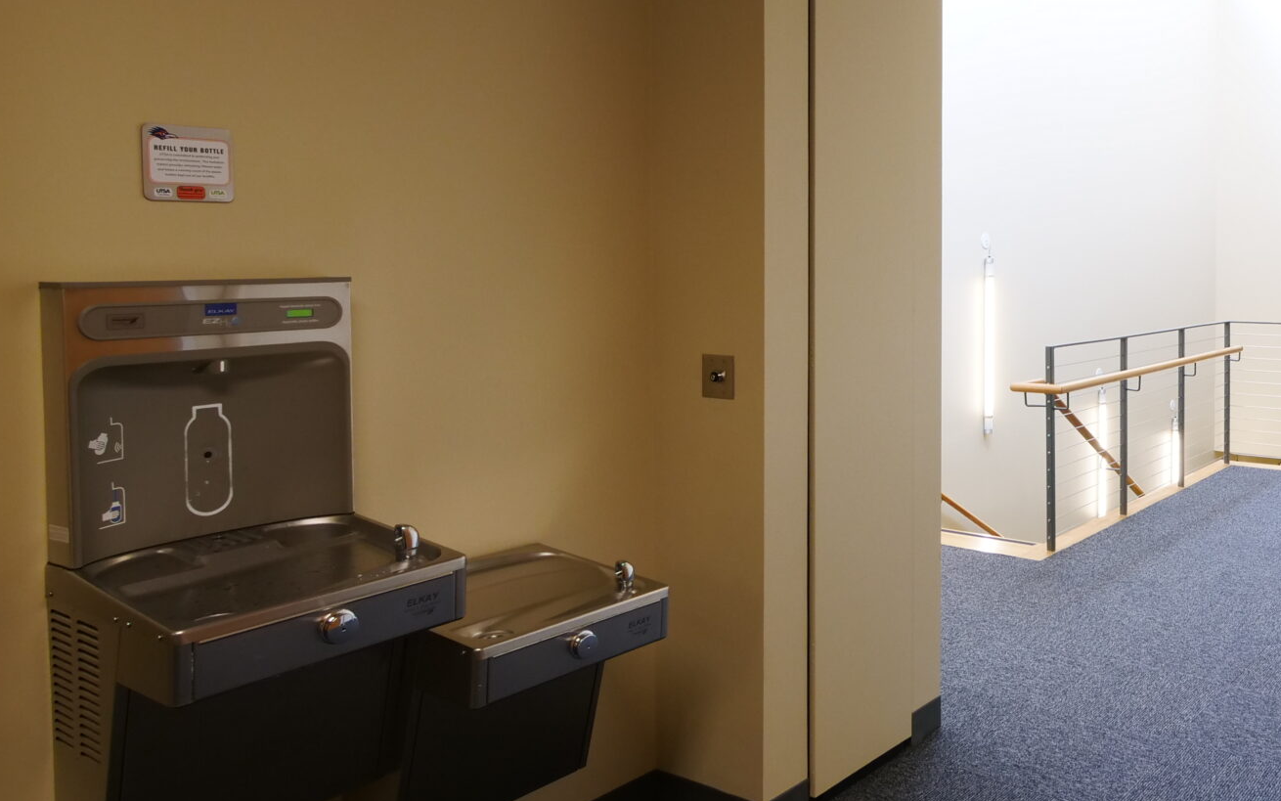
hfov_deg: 58.9
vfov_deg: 42.6
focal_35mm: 29
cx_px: 1051
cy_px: 273
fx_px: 1013
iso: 320
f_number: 5
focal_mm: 7
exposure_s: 1/20
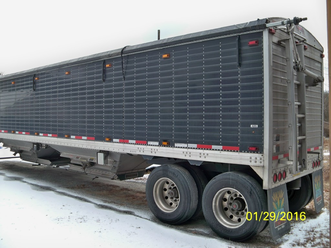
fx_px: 335
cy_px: 124
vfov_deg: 40.7
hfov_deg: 52.6
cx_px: 166
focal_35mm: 35
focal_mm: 6.2
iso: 64
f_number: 3.5
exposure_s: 1/125
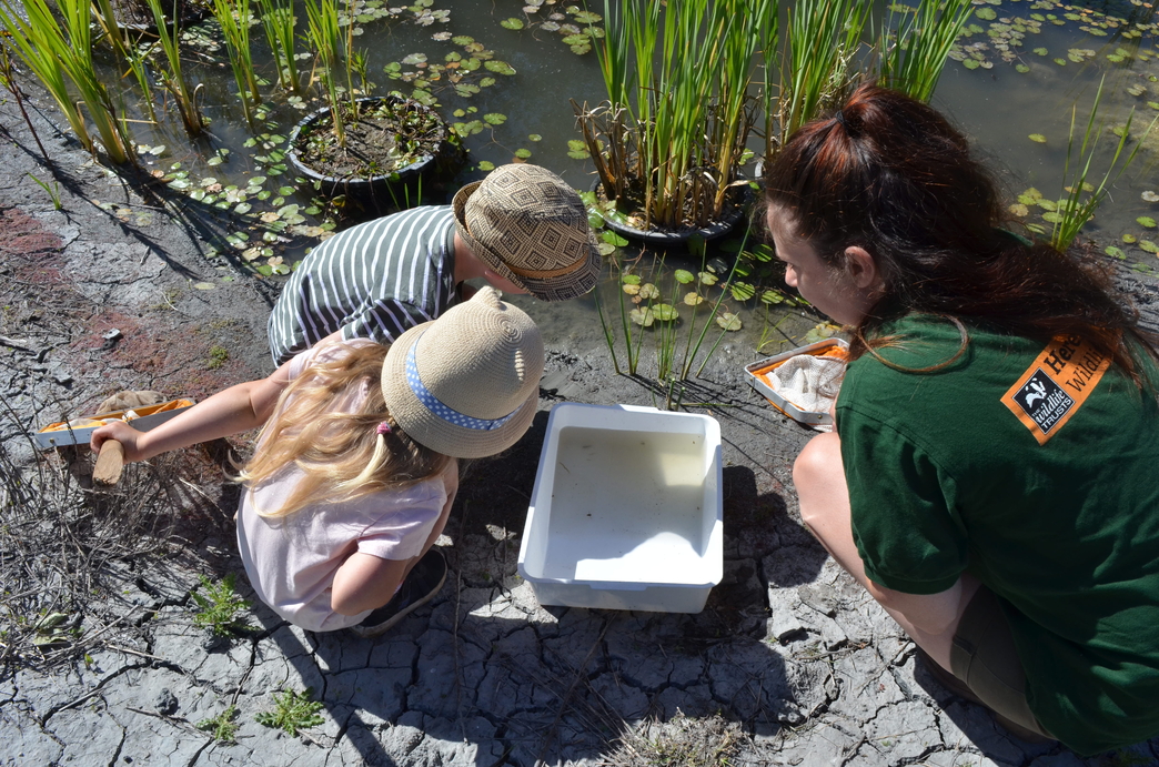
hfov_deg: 67.5
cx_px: 580
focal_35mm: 27
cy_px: 384
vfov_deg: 47.7
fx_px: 867
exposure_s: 1/500
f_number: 11
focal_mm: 18
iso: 320
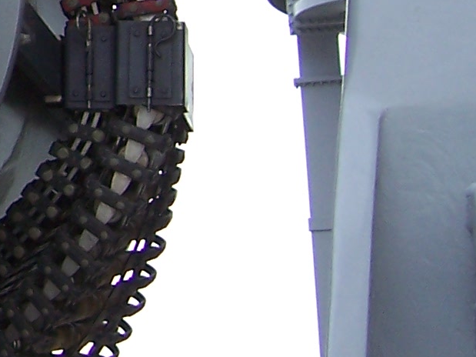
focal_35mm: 149
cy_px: -45
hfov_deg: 12.3
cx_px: -344
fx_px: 2048
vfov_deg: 9.8
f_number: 3
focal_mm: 6
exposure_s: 1/750
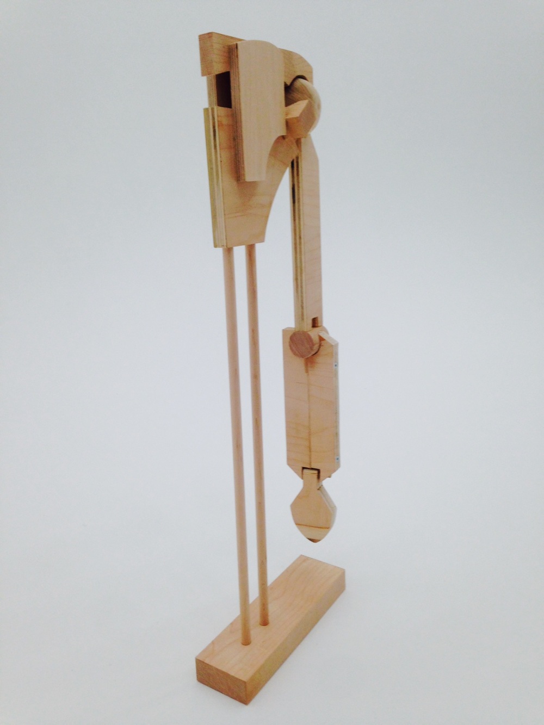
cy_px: 362
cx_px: 272
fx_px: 691
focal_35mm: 33
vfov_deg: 55.3
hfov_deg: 43.0
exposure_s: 1/120
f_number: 2.4
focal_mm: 4.12
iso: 50
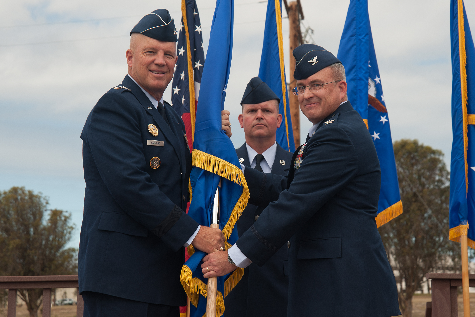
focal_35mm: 76
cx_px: 236
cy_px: 159
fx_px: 1003
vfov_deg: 17.9
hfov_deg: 26.7
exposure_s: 1/250
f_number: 9
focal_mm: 75
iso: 200
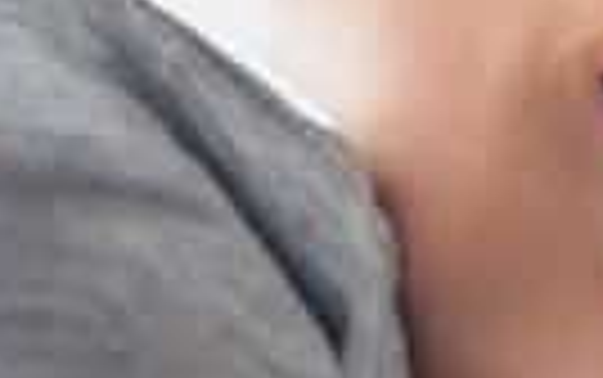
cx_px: 770
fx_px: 6628
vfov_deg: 3.3
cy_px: -241
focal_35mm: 403
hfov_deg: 5.2
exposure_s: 1/100
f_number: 2.8
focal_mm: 90
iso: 160
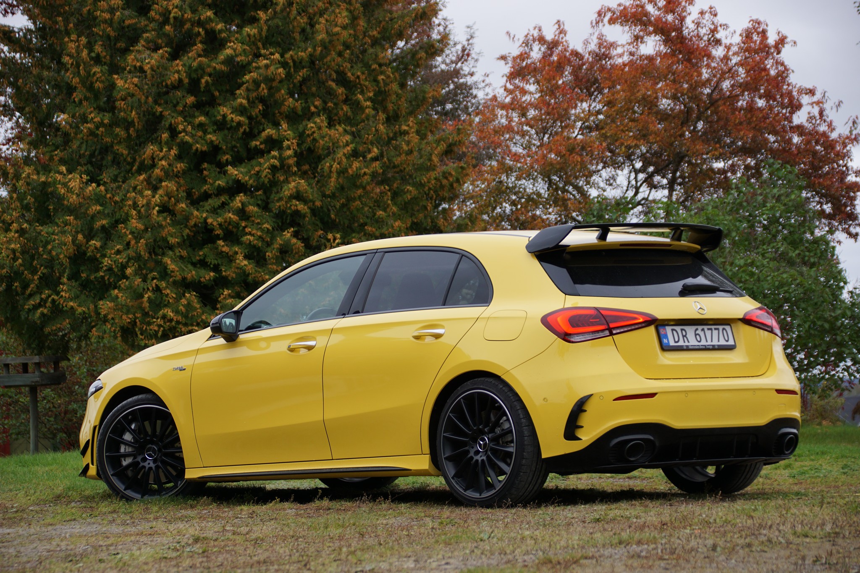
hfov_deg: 17.1
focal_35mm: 120
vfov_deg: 11.4
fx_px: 2866
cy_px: 286
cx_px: 430
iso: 160
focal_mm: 80
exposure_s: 1/160
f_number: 5.6
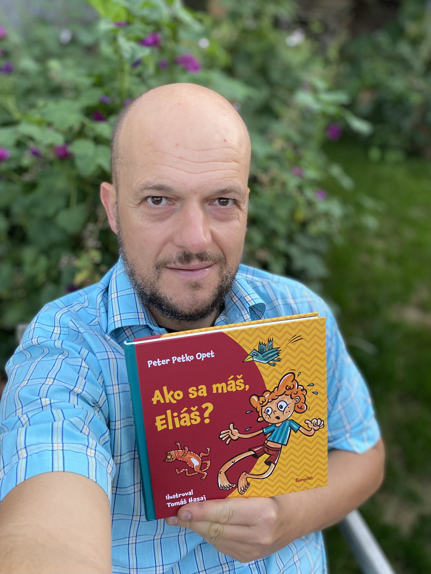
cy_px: 287
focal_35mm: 26
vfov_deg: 67.3
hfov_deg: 53.1
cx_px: 216
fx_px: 432
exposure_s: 1/60
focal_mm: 4.25
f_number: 1.8
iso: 200
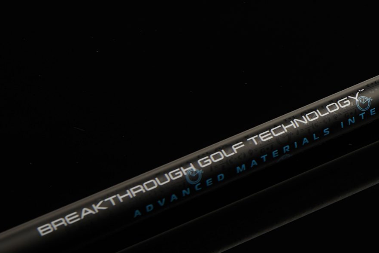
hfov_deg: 9.9
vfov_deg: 6.8
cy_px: 47
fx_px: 2137
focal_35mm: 203
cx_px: 533
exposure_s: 1/200
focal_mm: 70
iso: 64
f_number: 11
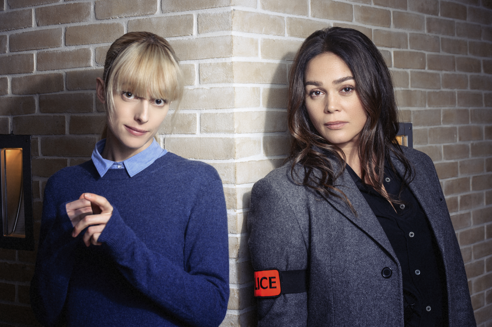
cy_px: 164
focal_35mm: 70
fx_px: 956
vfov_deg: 19.4
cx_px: 246
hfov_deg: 28.9
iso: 200
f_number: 7.1
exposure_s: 1/200
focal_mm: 70
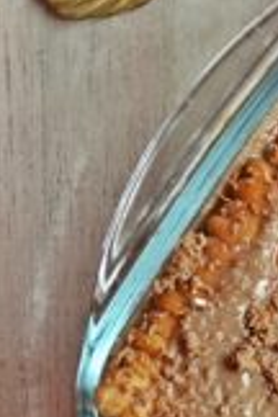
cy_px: 166
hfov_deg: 5.3
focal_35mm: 257
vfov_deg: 8.0
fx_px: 2977
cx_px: 471
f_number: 2.8
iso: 400
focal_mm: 50
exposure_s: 1/60
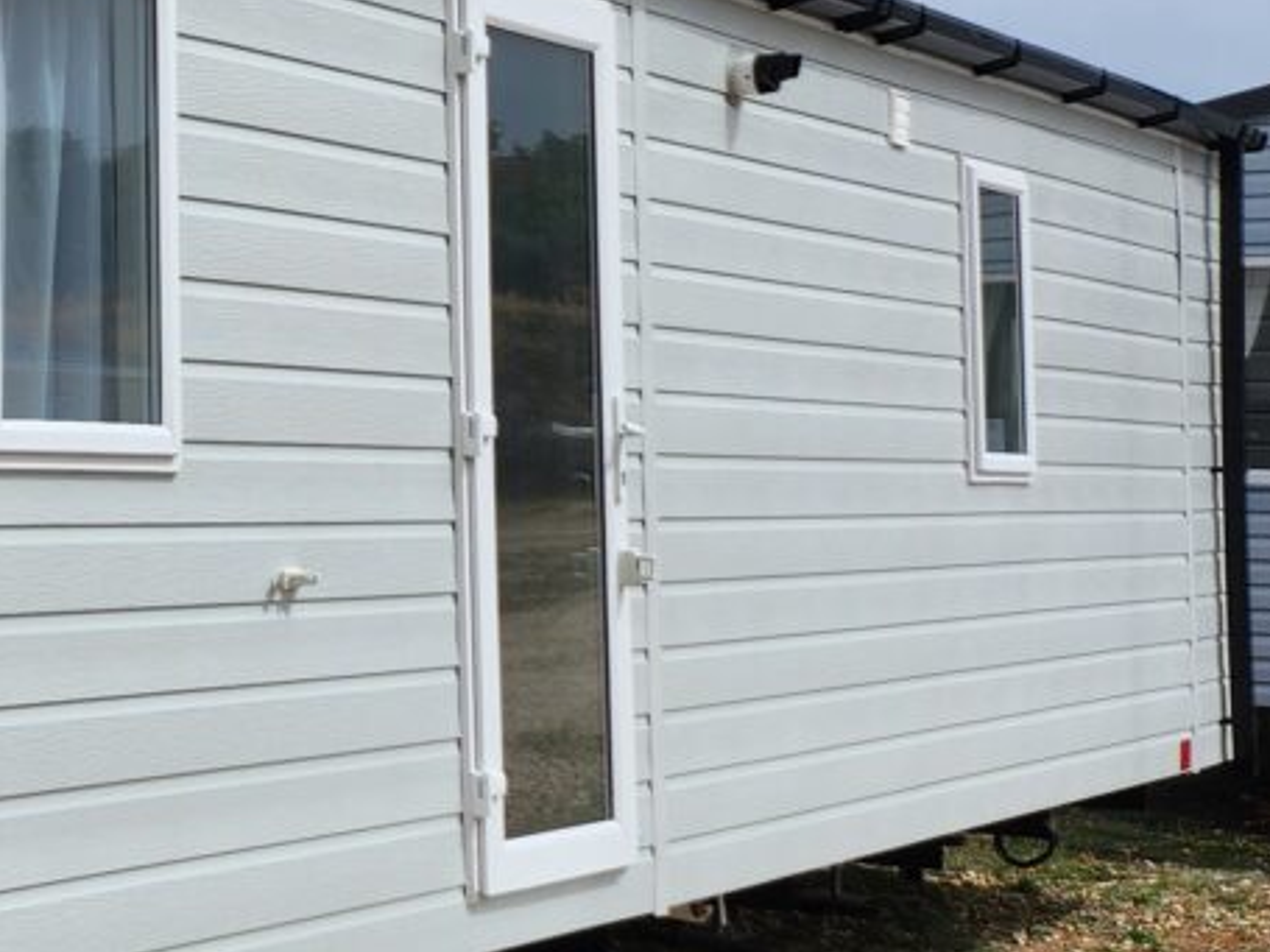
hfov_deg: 20.0
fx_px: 2971
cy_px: 285
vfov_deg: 18.1
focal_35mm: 81
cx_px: -765
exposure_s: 1/4176
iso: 50
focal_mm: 5
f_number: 1.8
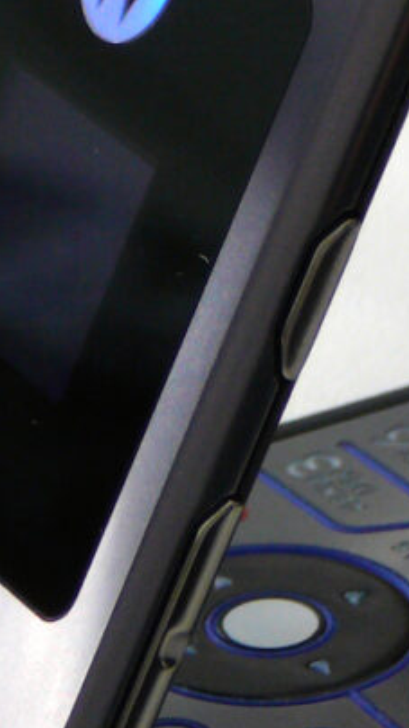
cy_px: 301
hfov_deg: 4.1
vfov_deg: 7.3
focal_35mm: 295
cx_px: 432
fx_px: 5692
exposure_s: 1/30
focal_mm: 14.1
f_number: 3.9
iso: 125
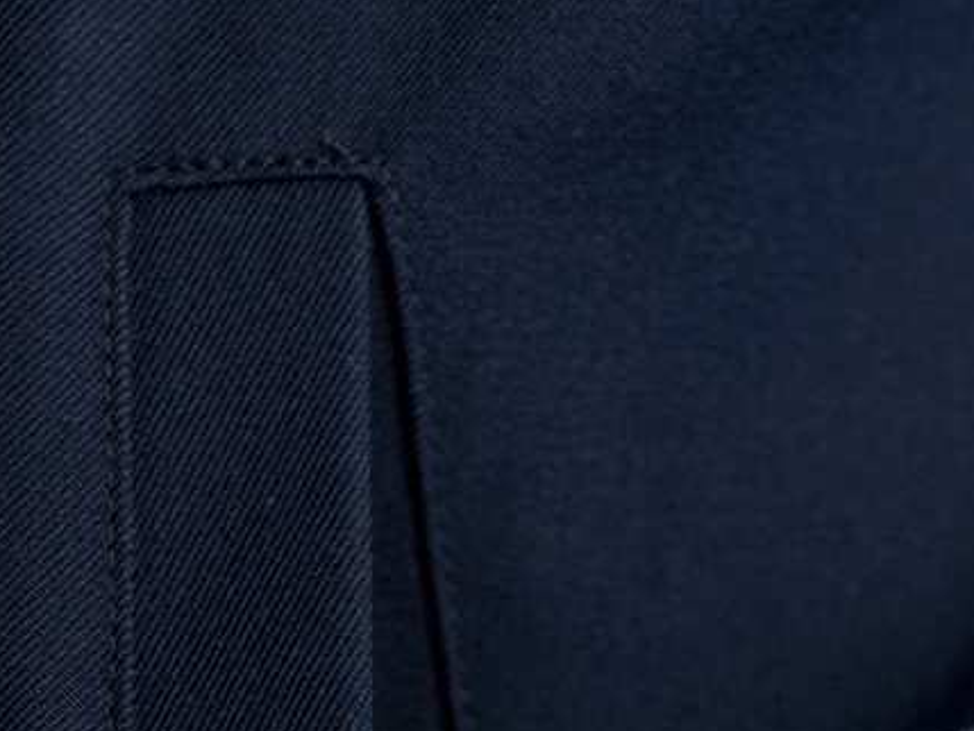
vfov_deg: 6.1
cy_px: 1162
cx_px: 845
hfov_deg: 8.2
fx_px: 6811
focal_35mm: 242
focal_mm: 90
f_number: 5
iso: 800
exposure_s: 1/160
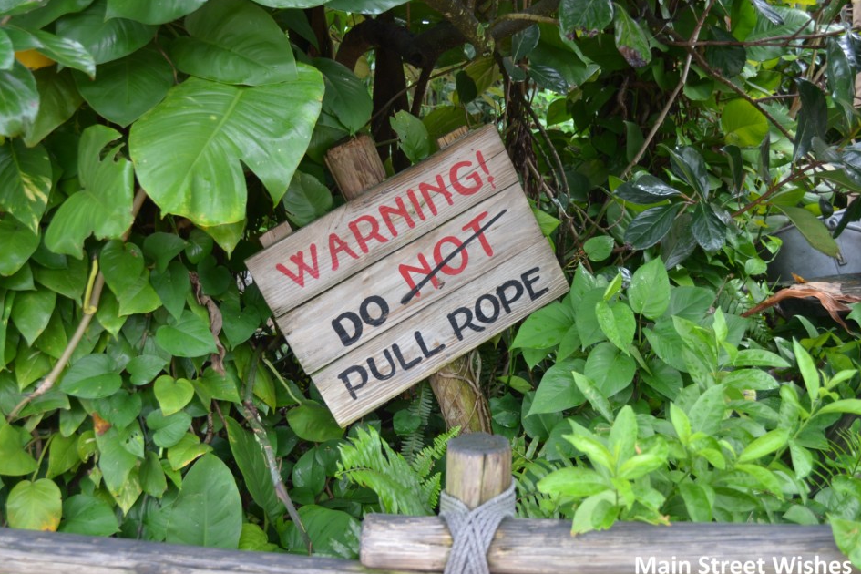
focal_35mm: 39
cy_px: 276
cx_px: 395
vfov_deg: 34.2
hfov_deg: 49.5
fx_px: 933
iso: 125
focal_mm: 24
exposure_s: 1/30
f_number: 4
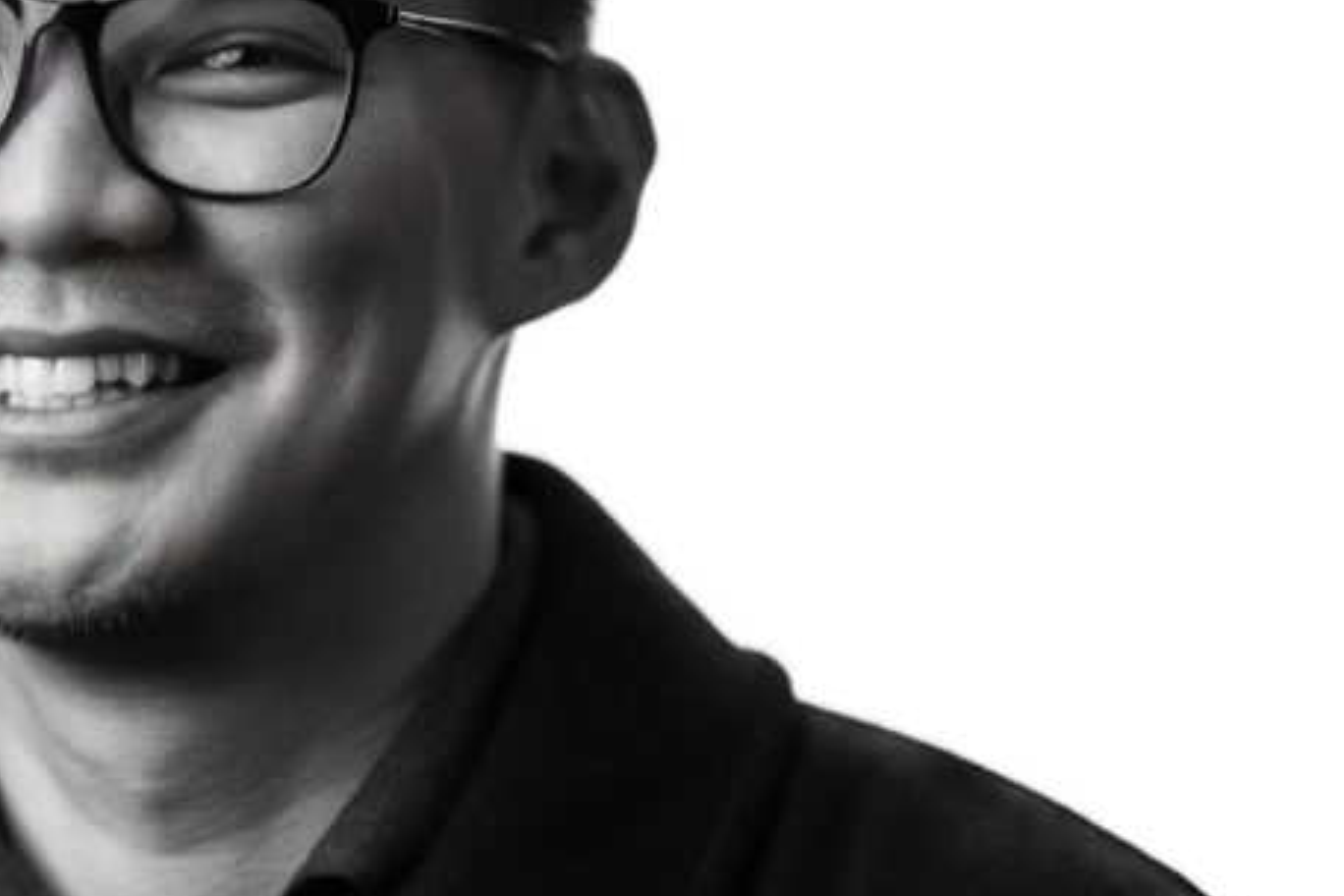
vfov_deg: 7.2
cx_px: 165
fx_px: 7130
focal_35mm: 191
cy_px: 324
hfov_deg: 10.7
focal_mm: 85
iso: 640
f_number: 1.8
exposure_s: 1/200
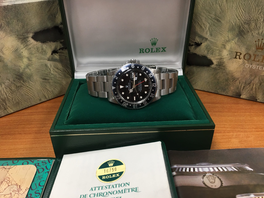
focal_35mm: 29
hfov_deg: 61.7
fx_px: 221
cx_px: 132
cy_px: 99
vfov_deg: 48.2
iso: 32
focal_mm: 4.15
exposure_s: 1/33
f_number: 2.2
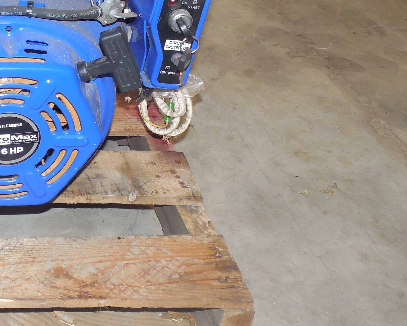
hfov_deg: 30.4
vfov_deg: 27.1
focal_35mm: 55
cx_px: -46
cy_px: 71
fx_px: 663
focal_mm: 4.5
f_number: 3.3
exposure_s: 1/25
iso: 200
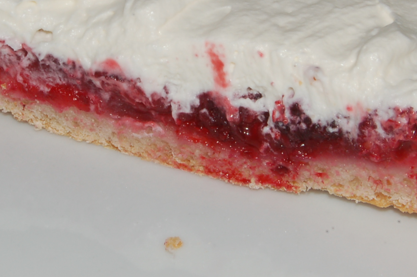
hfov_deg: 13.8
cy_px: 26
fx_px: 1724
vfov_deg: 9.2
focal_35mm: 149
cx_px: 129
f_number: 32
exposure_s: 1/500
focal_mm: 40
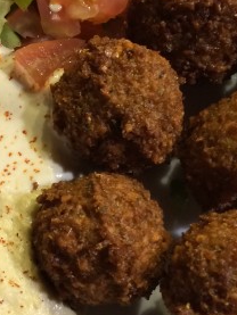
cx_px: -1
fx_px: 794
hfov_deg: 16.6
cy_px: 77
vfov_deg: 22.3
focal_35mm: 87
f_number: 2.2
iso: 125
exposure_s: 1/33
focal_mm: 4.15
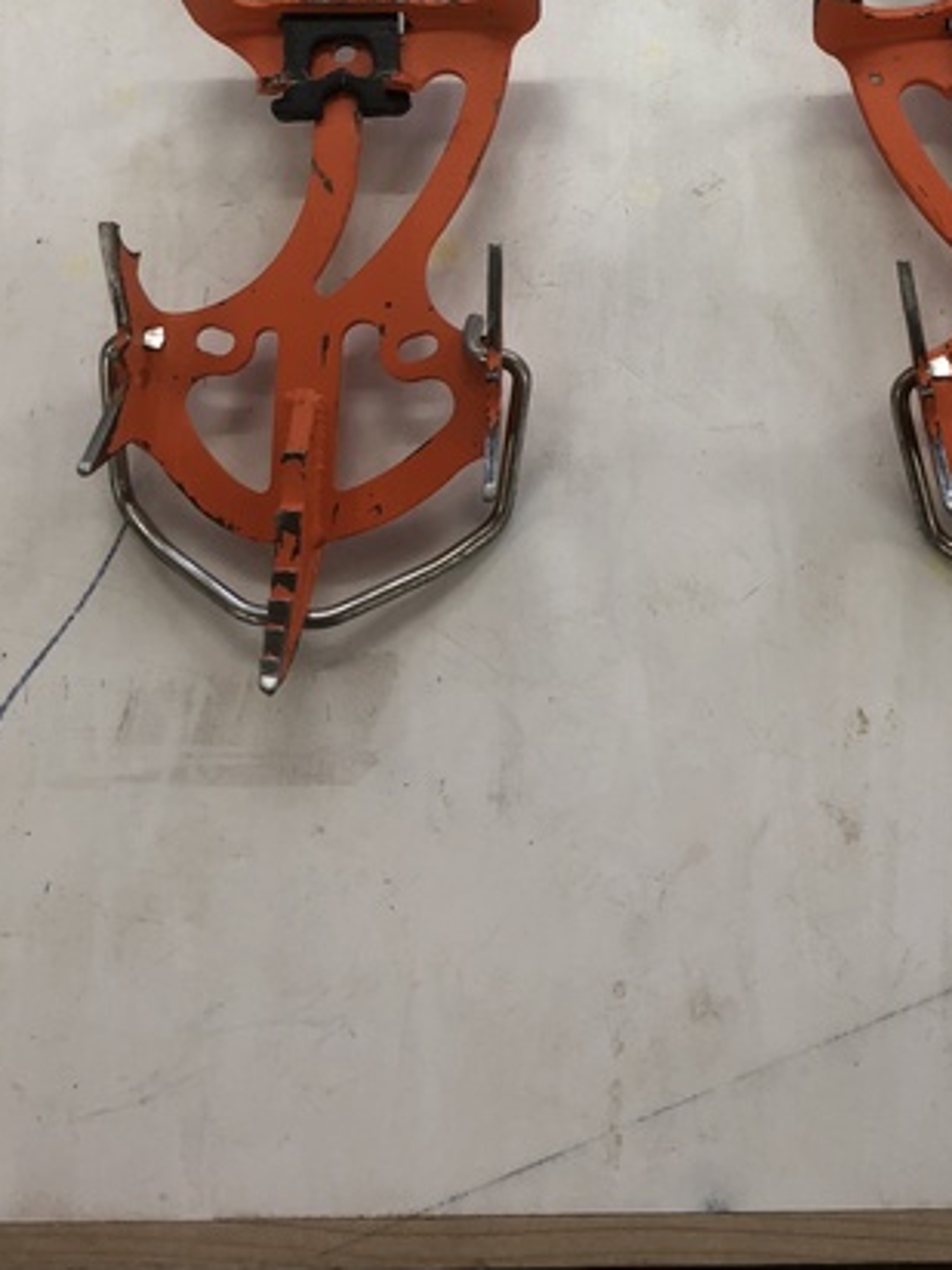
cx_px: 652
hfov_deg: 28.3
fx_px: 1870
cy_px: 126
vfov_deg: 35.3
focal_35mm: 51
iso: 50
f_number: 1.8
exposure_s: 1/120
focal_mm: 3.99
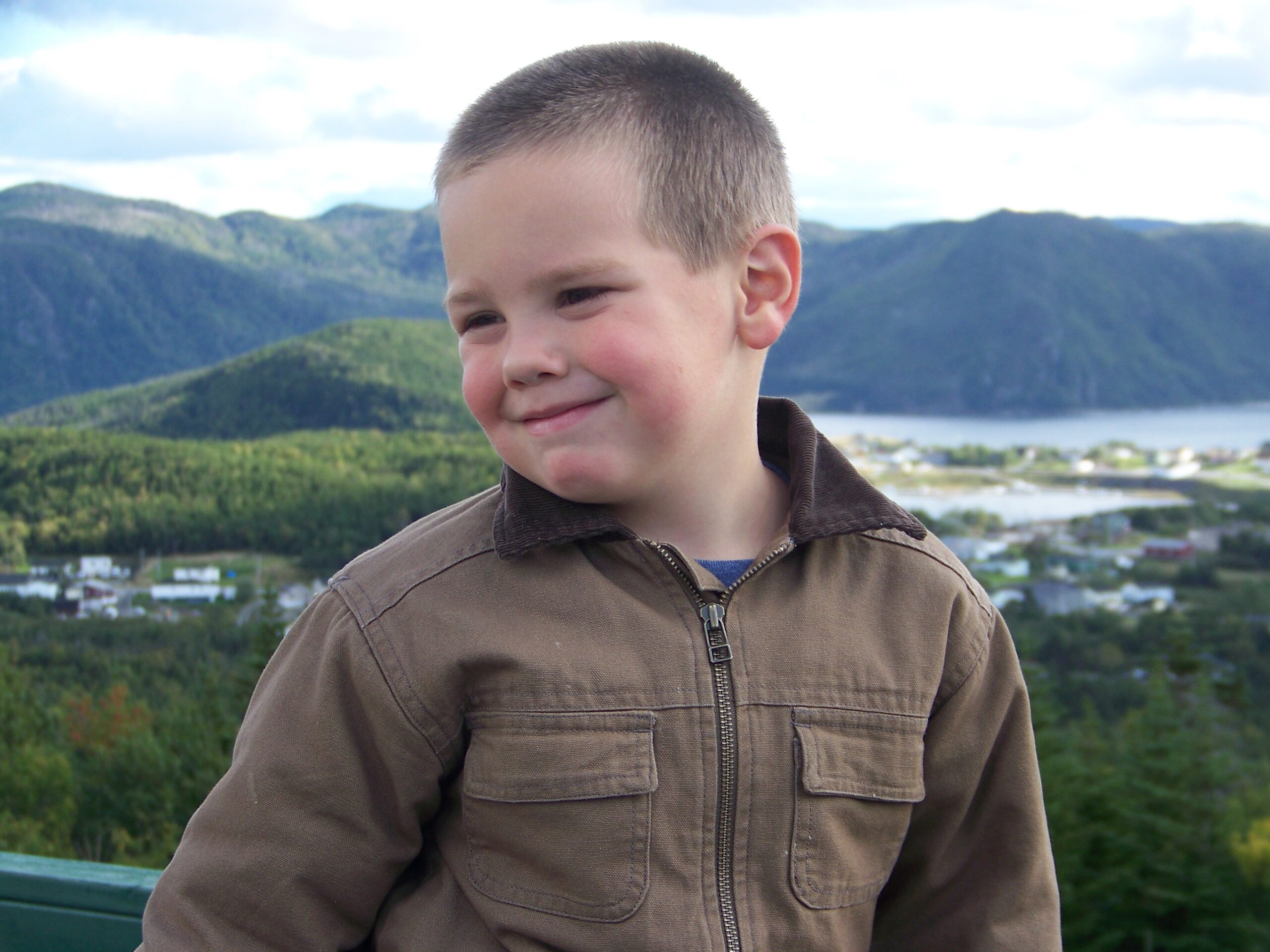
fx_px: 3192
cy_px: 476
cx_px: 635
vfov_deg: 17.0
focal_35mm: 87
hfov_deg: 22.5
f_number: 3.2
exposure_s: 1/200
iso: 64
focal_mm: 14.6
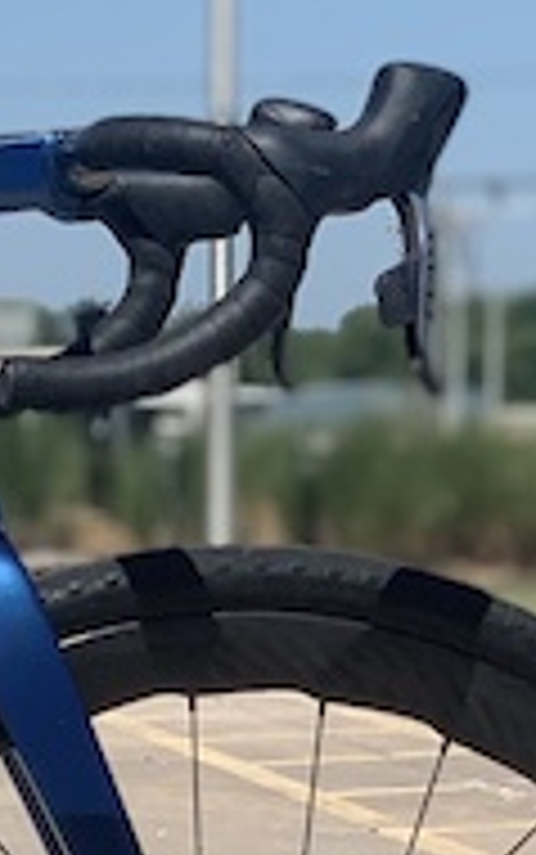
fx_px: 5414
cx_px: -590
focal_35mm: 232
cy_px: 792
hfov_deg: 5.5
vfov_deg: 9.0
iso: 16
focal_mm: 6
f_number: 2.4
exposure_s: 1/1845
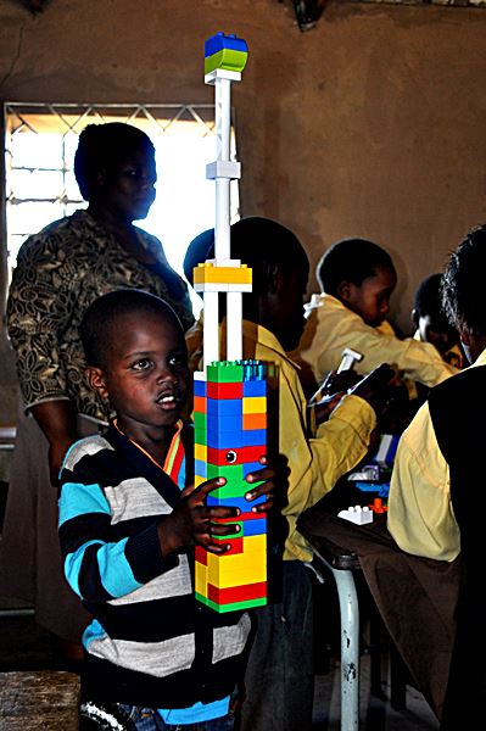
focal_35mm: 44
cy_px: 366
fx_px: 882
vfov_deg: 45.0
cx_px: 243
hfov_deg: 30.8
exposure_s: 1/60
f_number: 4.5
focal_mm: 29
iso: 800
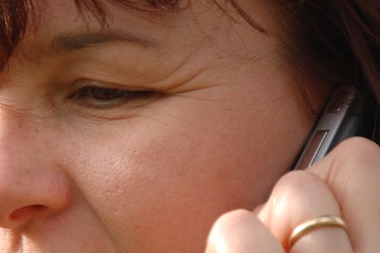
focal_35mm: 532
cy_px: 137
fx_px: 5614
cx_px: 50
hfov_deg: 3.9
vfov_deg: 2.6
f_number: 5.3
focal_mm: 145
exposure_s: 1/500
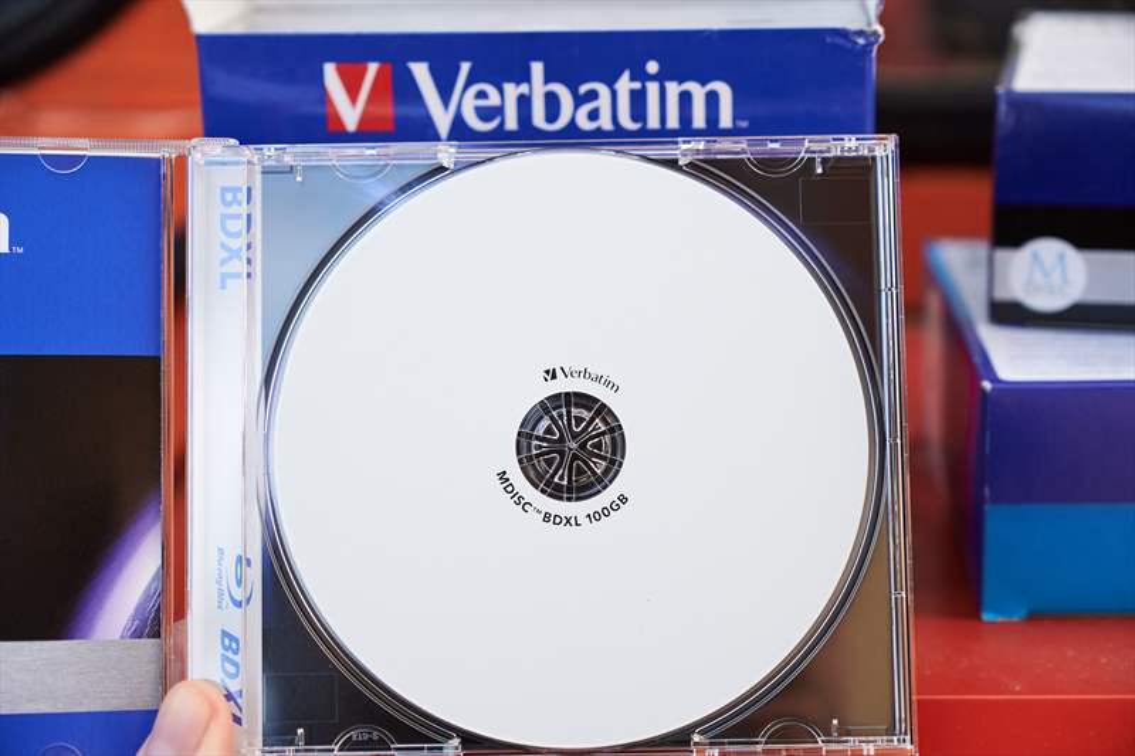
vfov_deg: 19.7
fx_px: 2175
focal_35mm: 69
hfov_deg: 29.2
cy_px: 378
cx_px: 568
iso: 320
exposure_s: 1/640
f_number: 2.8
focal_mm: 46
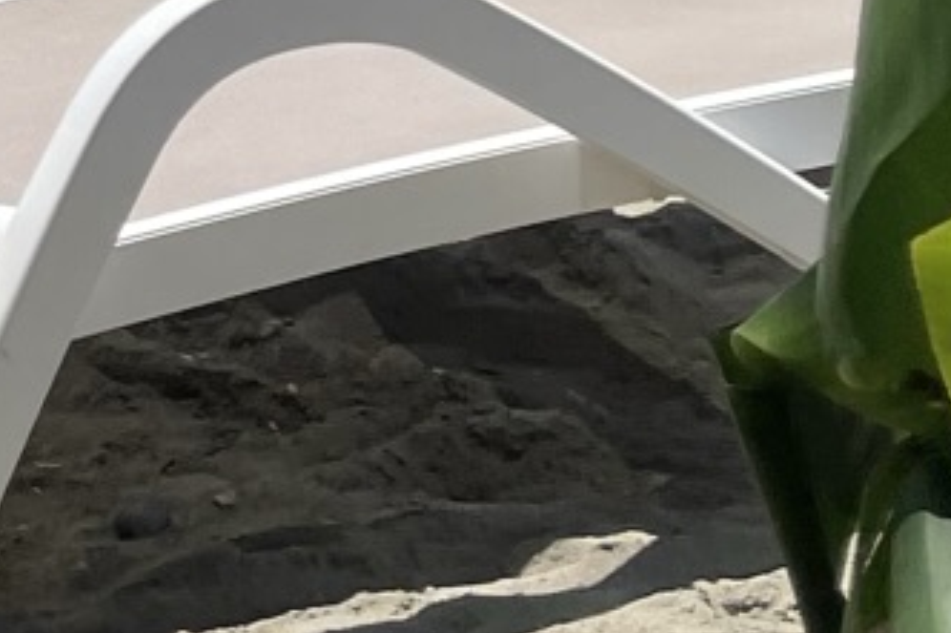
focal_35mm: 167
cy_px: -1315
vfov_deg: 7.2
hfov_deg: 11.8
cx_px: -453
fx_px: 4409
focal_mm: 4.2
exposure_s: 1/4651
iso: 32
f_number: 1.6
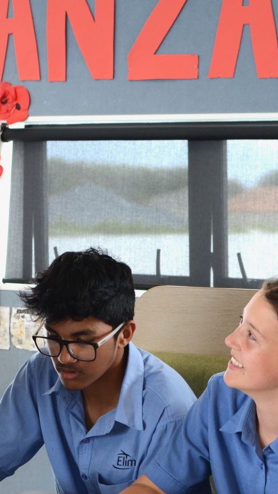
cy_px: 279
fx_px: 1641
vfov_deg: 17.1
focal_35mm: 125
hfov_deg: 9.6
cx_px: 279
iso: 400
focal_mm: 35
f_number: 4.5
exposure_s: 1/80
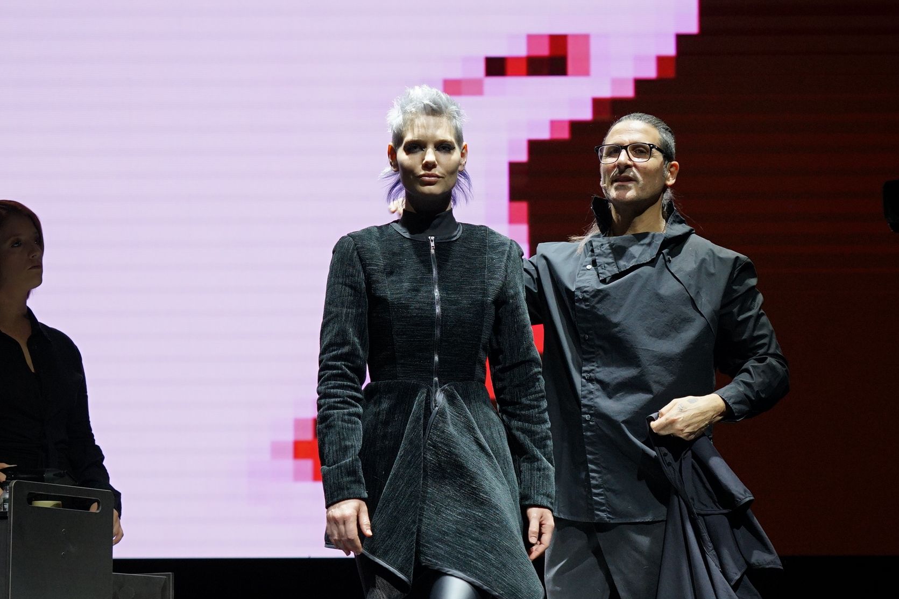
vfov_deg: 11.8
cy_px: 304
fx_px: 2896
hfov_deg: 17.6
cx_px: 449
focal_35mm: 116
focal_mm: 76
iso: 1000
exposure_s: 1/125
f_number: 5
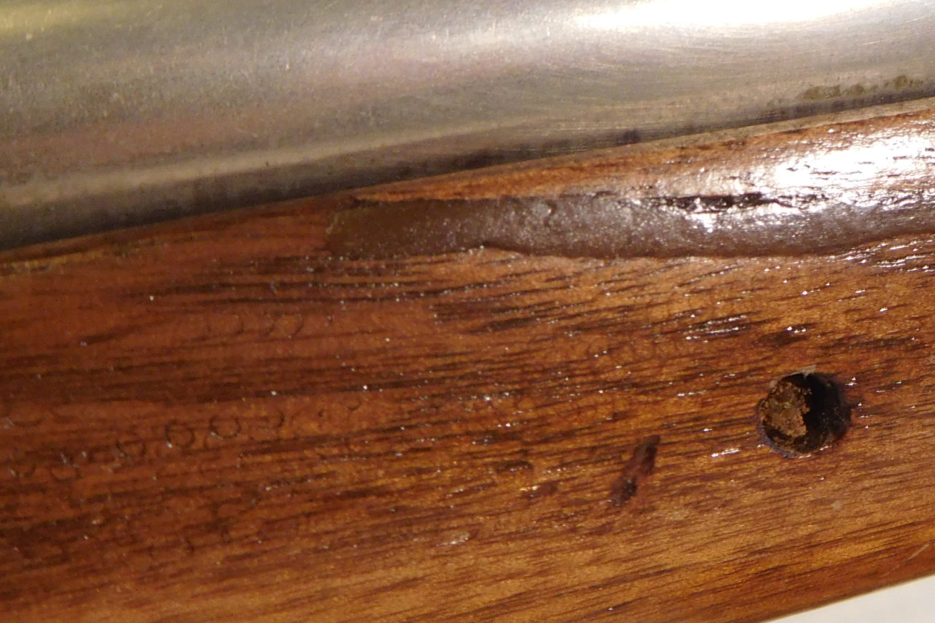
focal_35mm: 66
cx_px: 818
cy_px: 247
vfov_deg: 20.6
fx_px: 1714
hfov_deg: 29.4
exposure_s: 1/30
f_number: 3.6
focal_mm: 5.7
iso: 200
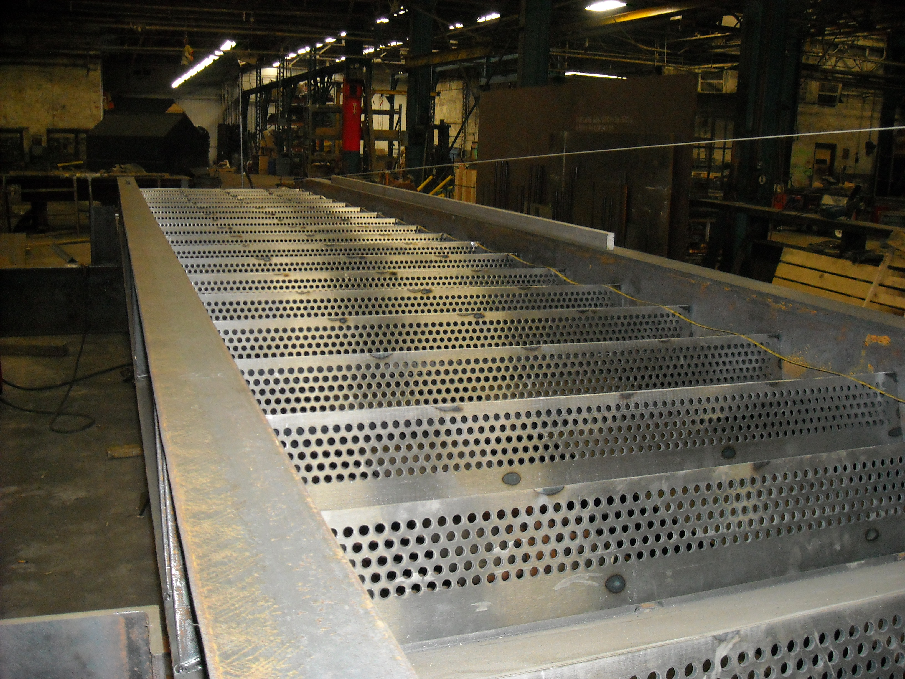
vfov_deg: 40.7
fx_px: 915
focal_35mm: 35
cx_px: 452
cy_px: 340
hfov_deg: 52.6
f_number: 2.8
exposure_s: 1/60
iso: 400
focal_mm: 5.7
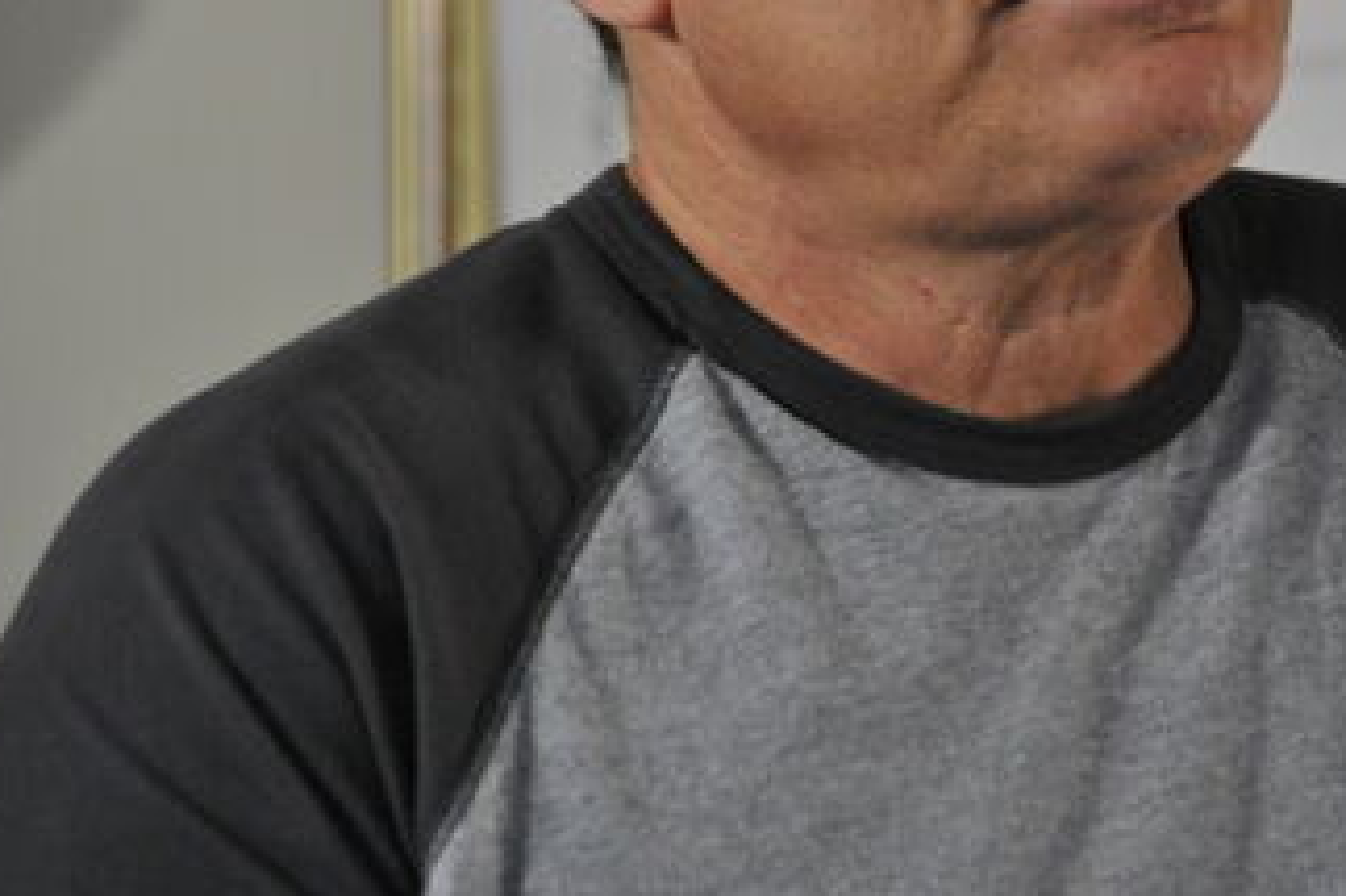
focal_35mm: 418
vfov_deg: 3.3
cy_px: 131
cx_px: 1121
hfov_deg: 4.9
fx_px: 15620
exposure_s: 1/60
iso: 1600
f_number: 5.6
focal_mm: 150
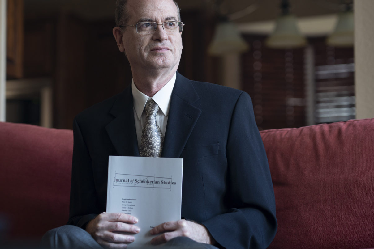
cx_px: 161
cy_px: 112
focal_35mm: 108
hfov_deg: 18.9
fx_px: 1122
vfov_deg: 12.7
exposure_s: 1/60
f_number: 2.2
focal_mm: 85
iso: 400
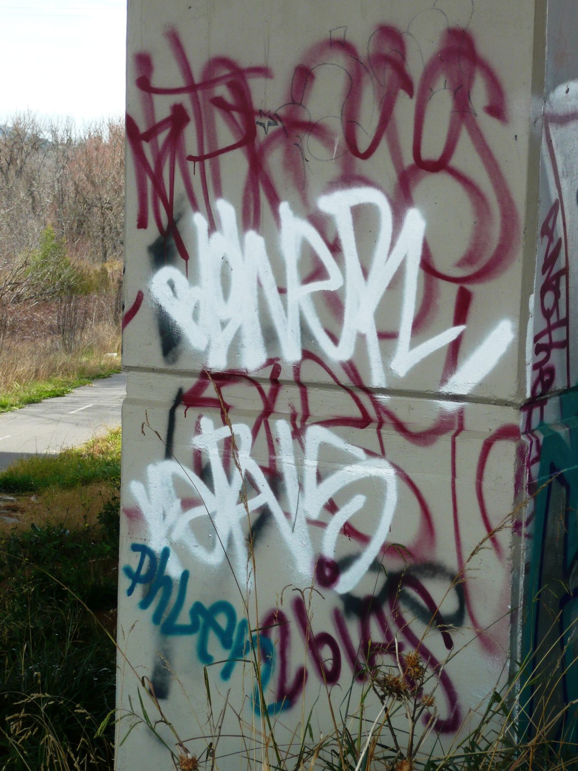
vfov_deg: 23.3
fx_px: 1870
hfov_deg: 17.6
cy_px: 386
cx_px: 289
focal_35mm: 84
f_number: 4.7
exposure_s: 1/200
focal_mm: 13.7
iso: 100
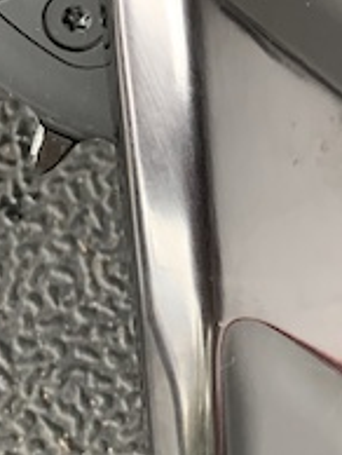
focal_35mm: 107
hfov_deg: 13.7
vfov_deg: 18.3
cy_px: 169
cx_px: 333
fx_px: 1406
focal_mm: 4.25
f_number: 1.8
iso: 250
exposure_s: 1/60
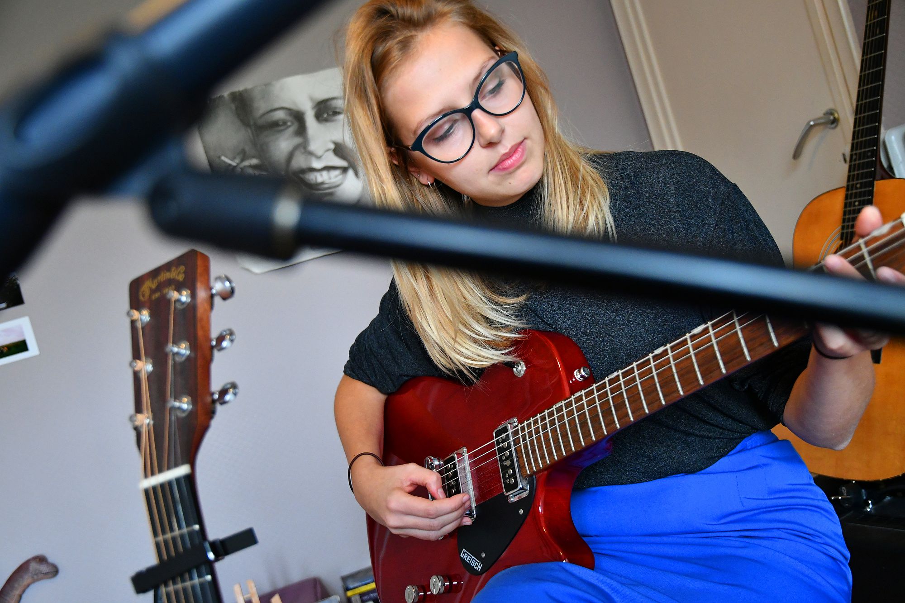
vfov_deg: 36.9
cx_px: 452
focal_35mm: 36
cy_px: 302
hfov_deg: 53.1
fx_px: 905
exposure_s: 1/160
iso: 2500
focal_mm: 24
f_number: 3
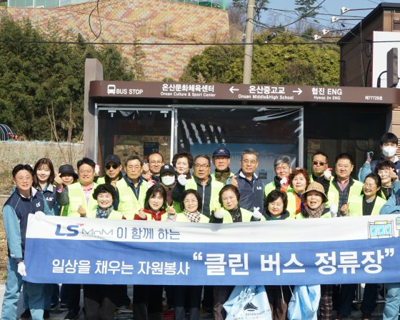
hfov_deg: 26.7
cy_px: 180
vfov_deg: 21.5
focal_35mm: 71
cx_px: 247
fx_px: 841
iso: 1000
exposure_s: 1/1000
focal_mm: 53
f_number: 13
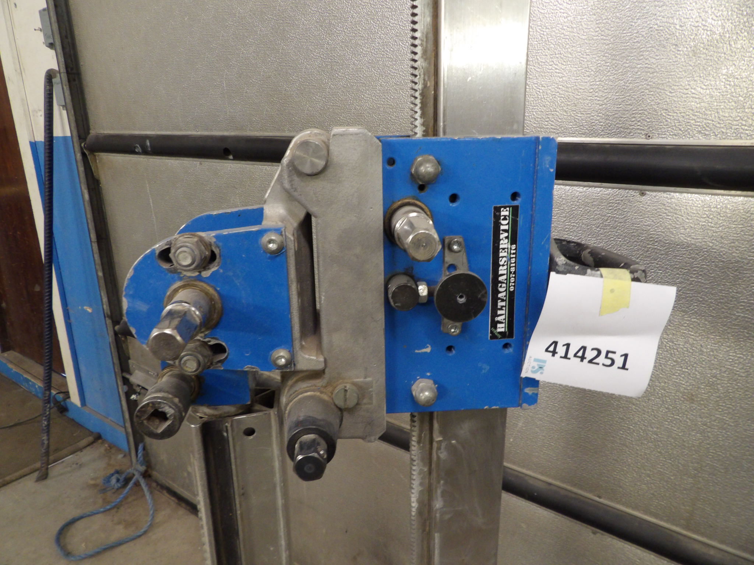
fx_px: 523
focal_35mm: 24
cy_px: 282
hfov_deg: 71.6
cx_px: 377
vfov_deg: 56.8
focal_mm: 4.3
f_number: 3.2
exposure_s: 1/17
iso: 398
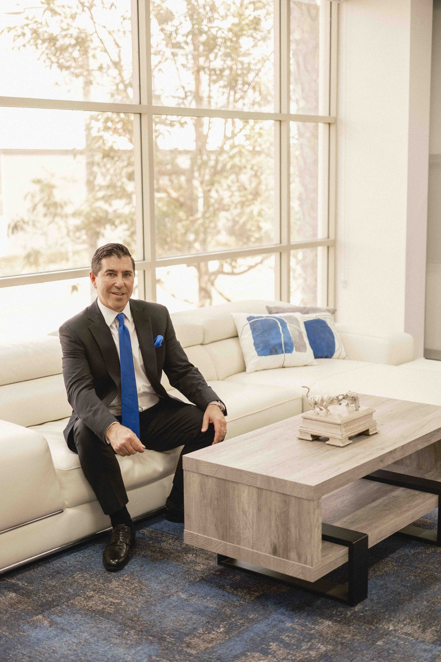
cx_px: 220
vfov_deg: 39.6
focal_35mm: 50
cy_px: 331
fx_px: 919
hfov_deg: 27.0
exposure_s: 1/400
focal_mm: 33
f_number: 1.4
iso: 400
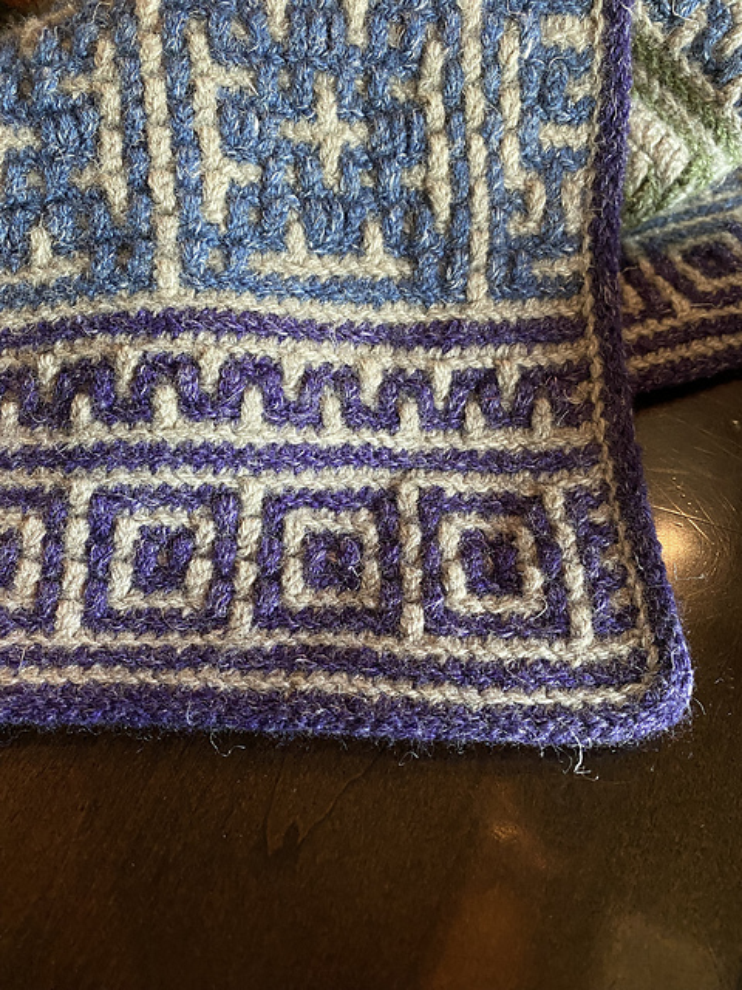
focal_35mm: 26
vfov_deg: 67.3
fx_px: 743
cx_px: 371
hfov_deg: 53.1
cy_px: 495
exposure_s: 1/30
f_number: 1.8
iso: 500
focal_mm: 4.25
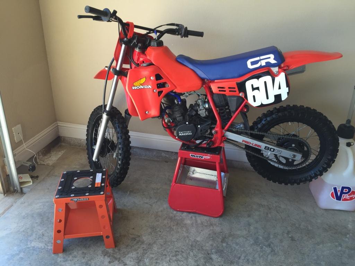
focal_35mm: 29
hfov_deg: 61.7
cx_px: 178
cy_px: 133
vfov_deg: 48.2
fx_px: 297
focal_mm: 4.15
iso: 40
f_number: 2.2
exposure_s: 1/120
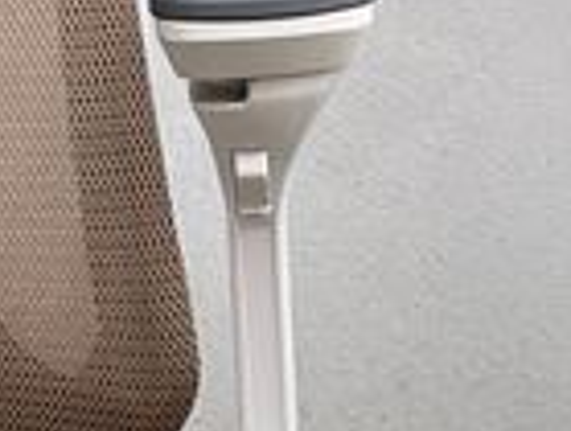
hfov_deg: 10.2
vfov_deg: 7.6
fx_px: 3159
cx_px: 579
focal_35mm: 191
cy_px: 735
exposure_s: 1/235
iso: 32
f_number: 1.6
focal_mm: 4.2
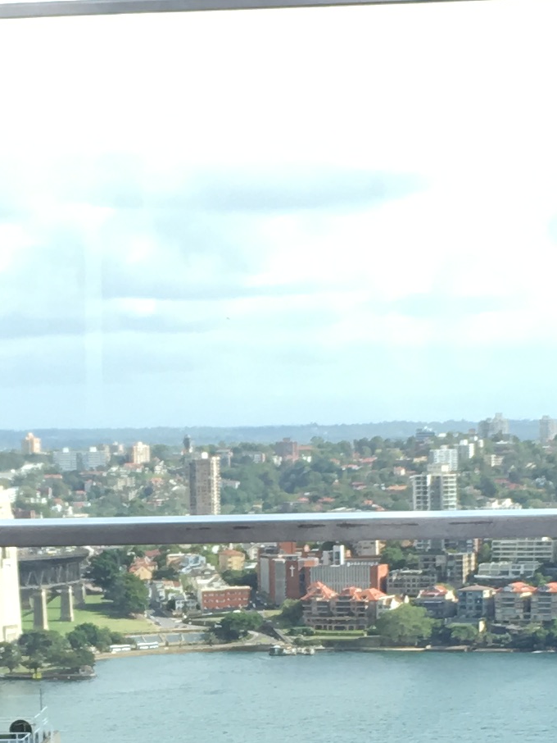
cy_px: 727
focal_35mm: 129
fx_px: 2766
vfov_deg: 15.0
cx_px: 126
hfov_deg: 11.5
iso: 25
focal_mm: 4.15
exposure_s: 1/447
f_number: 2.2
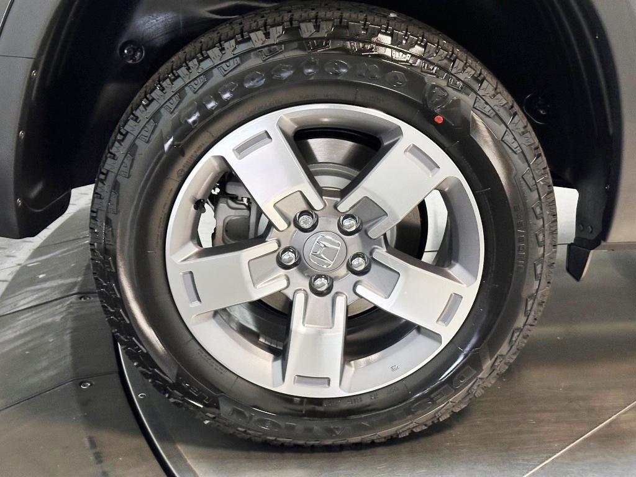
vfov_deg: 30.3
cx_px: 318
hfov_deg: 39.7
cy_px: 238
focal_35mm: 48
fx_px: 882
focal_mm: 6.86
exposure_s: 1/30
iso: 500
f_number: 1.78
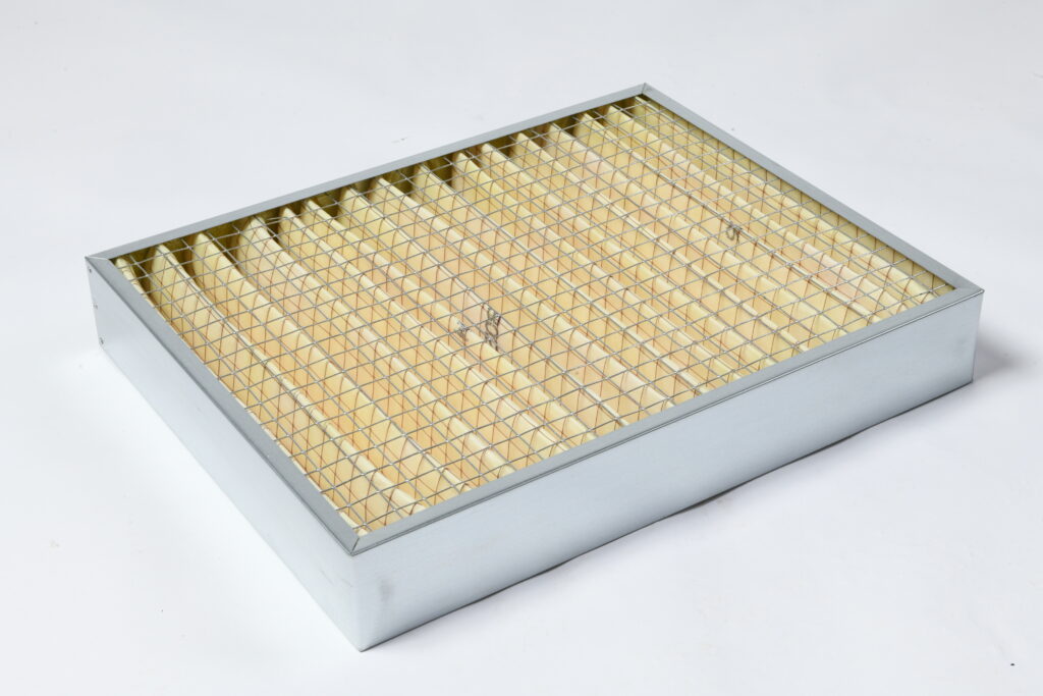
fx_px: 1912
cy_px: 348
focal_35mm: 66
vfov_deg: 20.6
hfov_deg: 30.5
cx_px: 522
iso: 640
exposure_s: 1/200
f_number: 22
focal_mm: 66
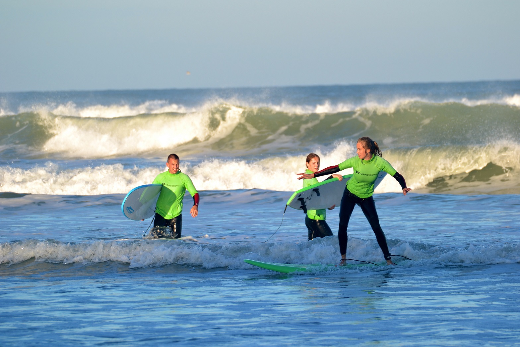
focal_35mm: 300
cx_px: 260
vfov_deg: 4.6
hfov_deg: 6.9
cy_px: 174
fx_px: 4333
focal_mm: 200
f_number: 5.6
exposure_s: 1/500
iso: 200
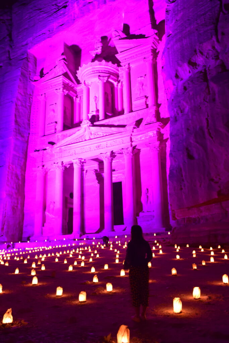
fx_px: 315
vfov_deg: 57.2
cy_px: 172
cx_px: 114
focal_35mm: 33
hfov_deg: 40.0
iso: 1600
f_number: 3.5
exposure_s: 1/2
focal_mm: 22
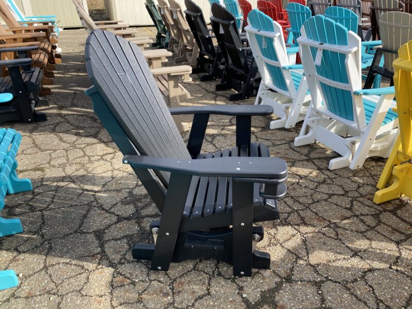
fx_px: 309
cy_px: 154
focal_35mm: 26
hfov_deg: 67.3
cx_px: 206
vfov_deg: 53.1
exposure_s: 1/810
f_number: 1.8
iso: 32
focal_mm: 4.25
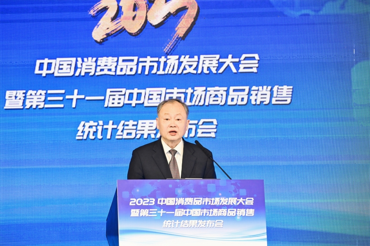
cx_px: 185
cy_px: 123
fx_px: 1747
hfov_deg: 12.1
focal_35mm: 170
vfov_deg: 8.1
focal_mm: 170
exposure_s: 1/200
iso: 1600
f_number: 4.5
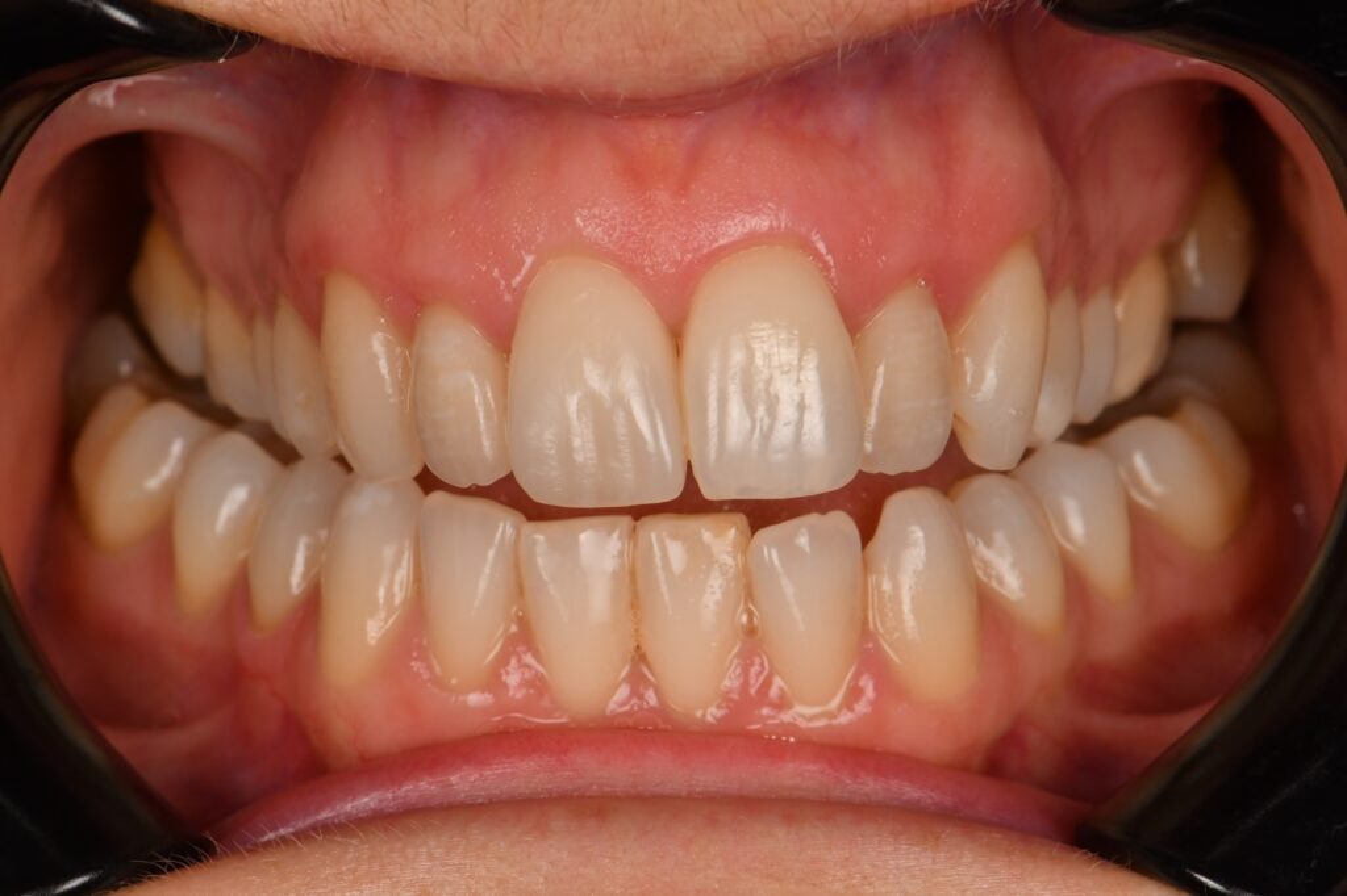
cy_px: 448
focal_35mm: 126
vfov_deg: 10.9
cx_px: 674
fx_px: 4713
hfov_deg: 16.3
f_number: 32
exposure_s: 1/160
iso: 200
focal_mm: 105
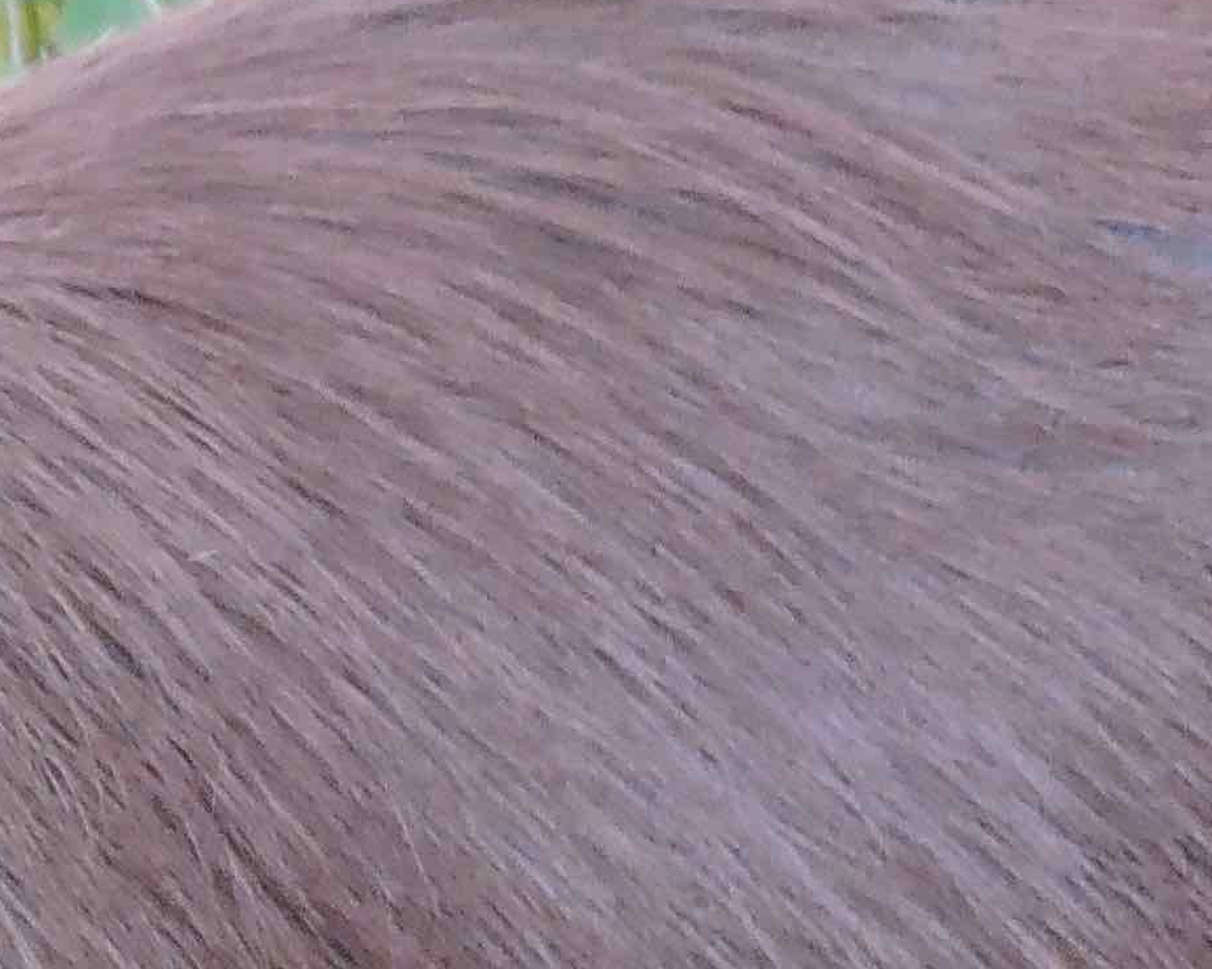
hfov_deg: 1.5
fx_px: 47196
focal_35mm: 1316
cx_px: 687
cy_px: 907
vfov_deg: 1.2
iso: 400
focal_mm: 48.4
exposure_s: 1/50
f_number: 5.5
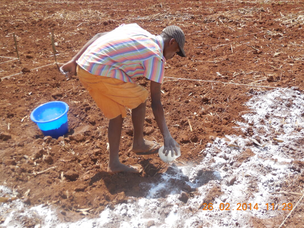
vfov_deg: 27.5
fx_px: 465
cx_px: 152
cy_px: 114
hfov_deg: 36.2
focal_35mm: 53
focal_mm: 9.4
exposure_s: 1/500
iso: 125
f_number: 4
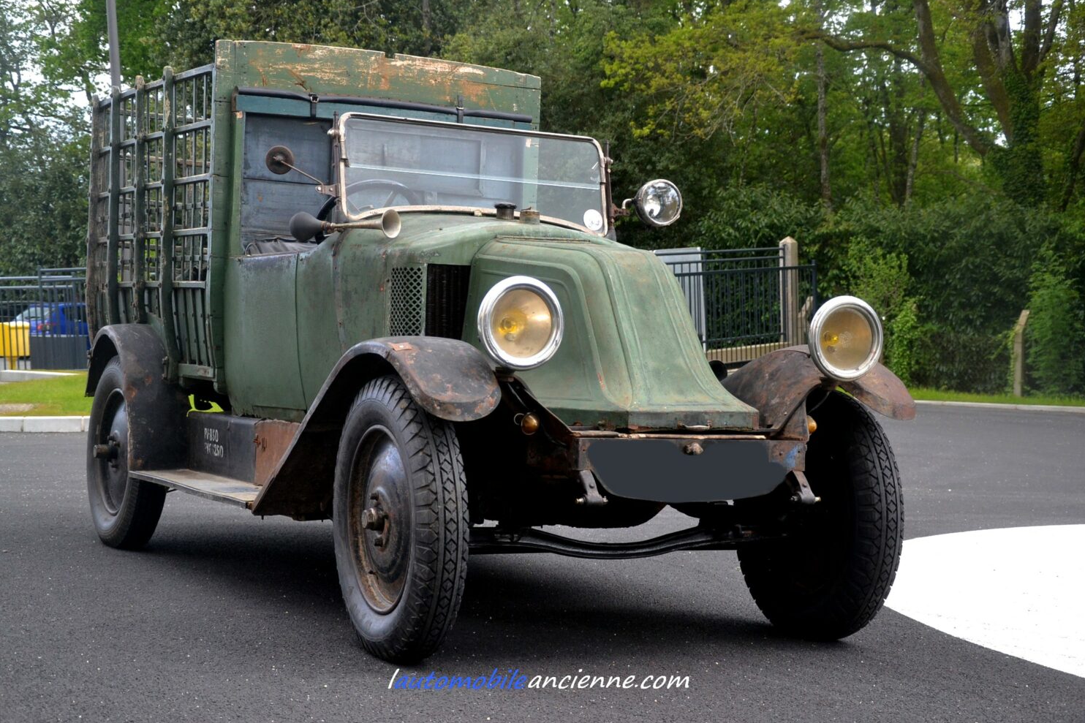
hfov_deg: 33.9
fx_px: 1778
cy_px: 349
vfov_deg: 23.0
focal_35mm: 59
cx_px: 526
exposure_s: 1/500
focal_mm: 38
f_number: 4.5
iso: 900
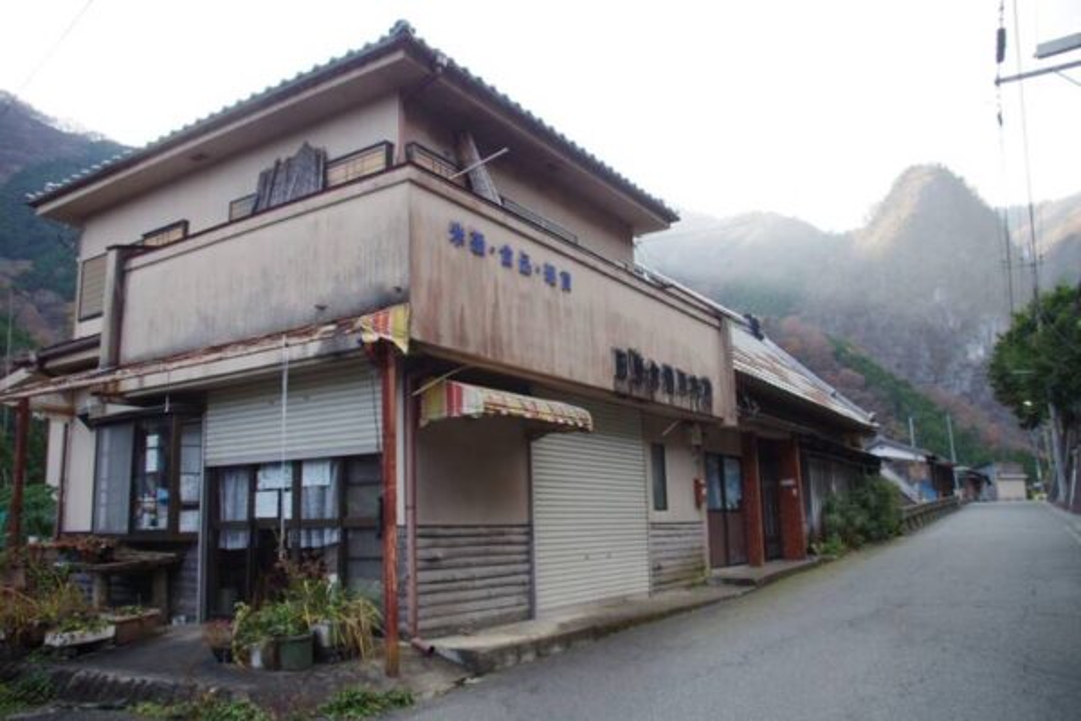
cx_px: 540
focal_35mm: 27
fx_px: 811
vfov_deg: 47.9
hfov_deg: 67.4
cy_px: 360
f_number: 4
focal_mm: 18
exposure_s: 1/160
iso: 200
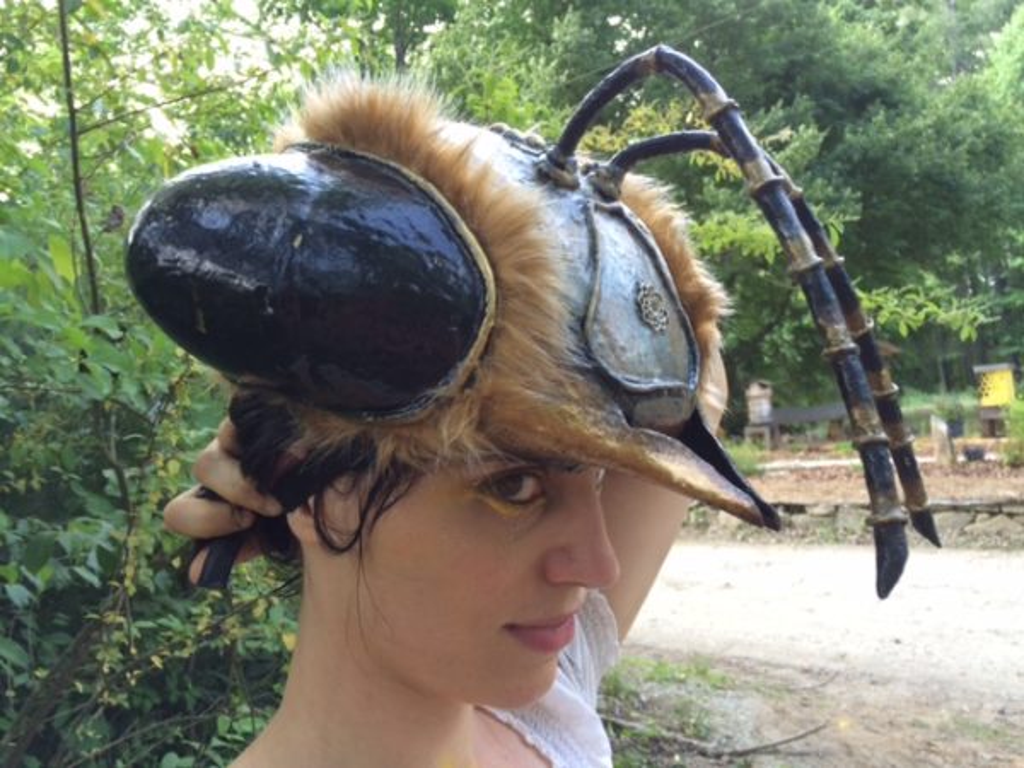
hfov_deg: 61.7
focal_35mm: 29
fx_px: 858
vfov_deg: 48.2
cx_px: 512
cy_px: 384
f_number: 2.2
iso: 50
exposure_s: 1/120
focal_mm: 4.15
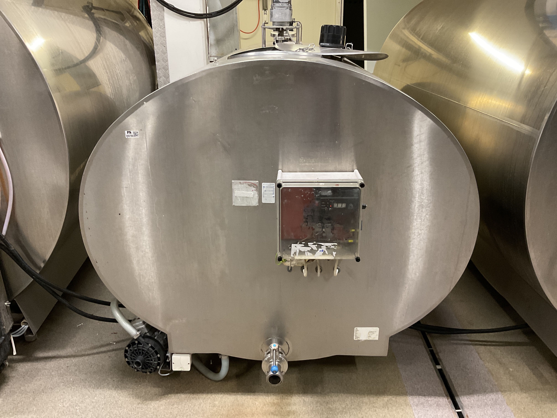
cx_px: 278
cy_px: 209
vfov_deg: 48.2
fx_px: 467
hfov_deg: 61.7
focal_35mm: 29
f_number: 1.8
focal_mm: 3
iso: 250
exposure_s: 1/50
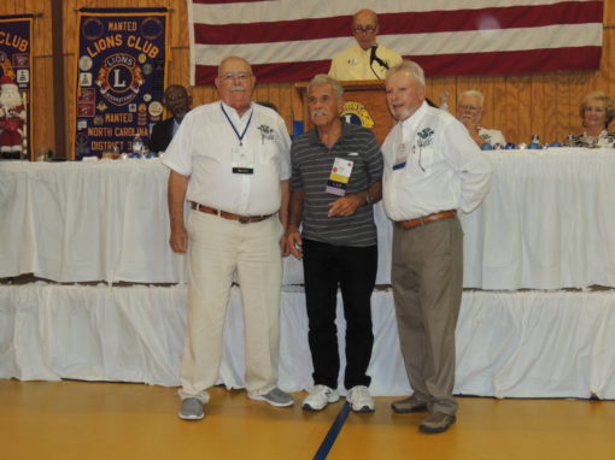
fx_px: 764
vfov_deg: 33.6
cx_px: 308
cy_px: 230
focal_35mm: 43
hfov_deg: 43.9
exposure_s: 1/30
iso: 200
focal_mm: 7.6
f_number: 3.4
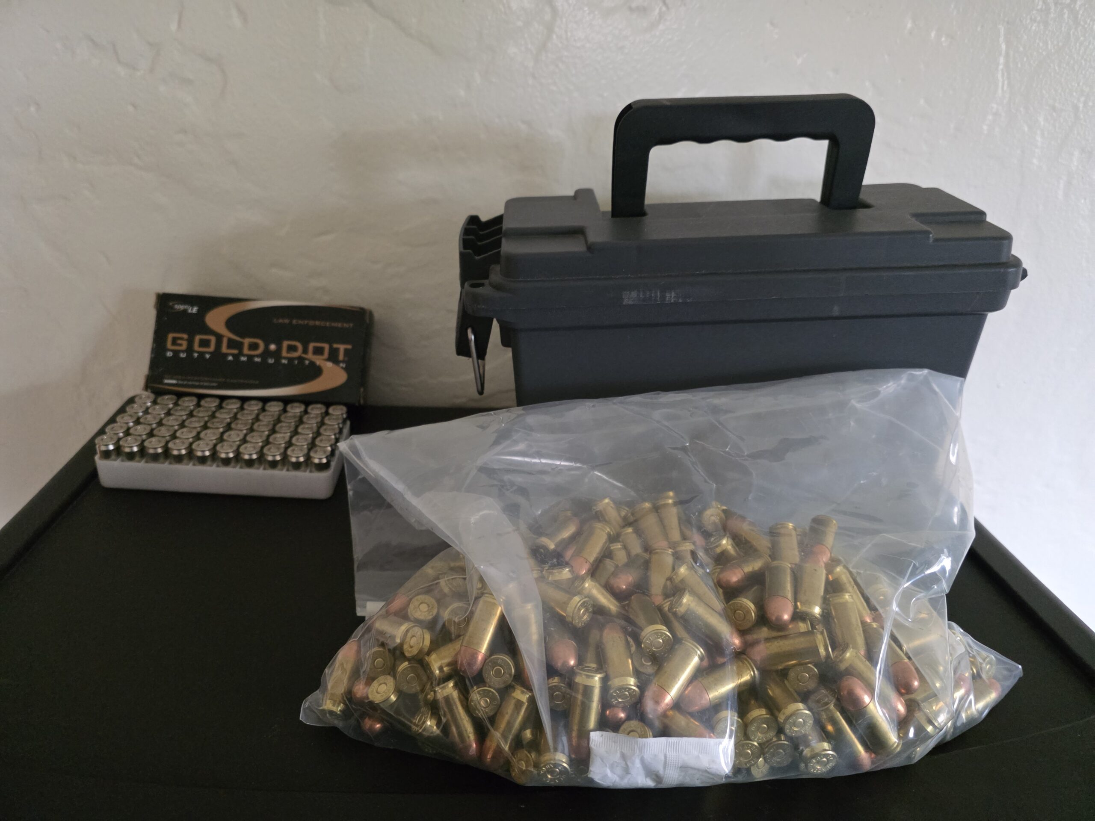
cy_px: 410
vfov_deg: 58.9
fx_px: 728
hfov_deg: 73.9
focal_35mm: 23
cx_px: 548
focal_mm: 6.3
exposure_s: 1/120
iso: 2000
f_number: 1.7
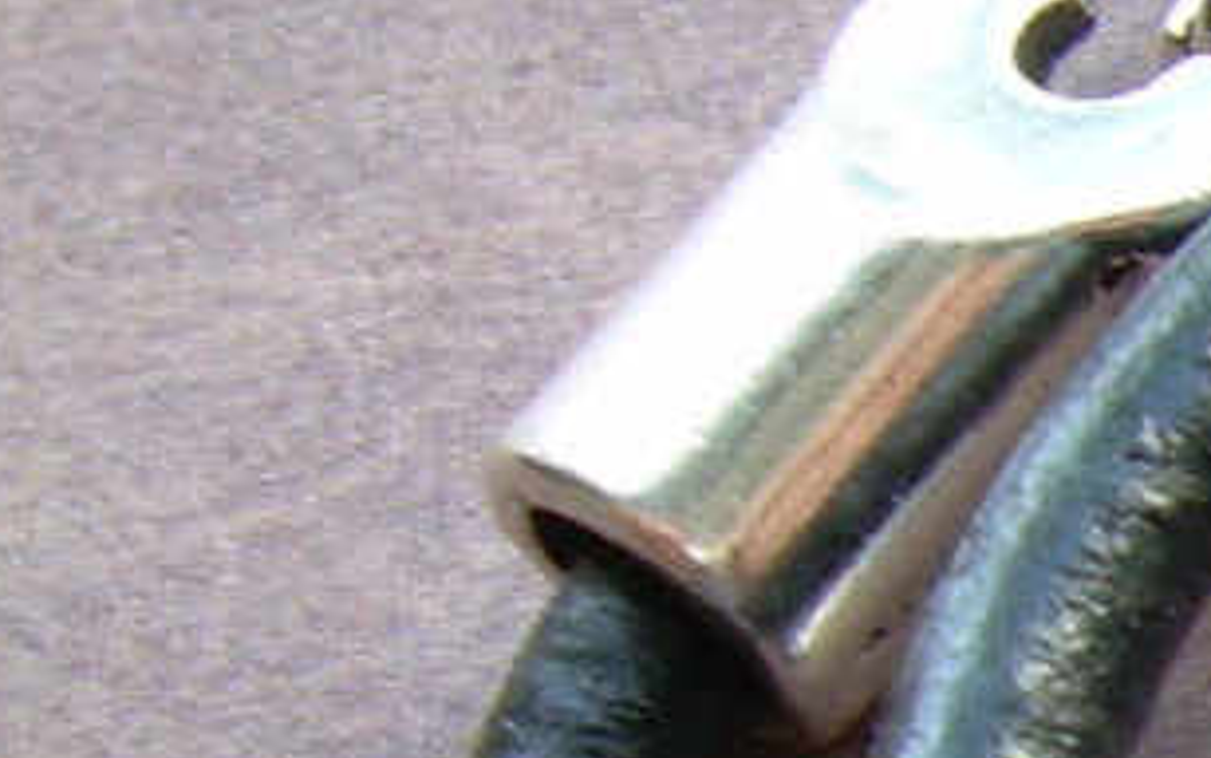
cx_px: 2777
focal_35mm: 197
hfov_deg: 9.6
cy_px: 1238
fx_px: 6503
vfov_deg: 6.6
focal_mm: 6.3
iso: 50
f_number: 2.8
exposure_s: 1/35.6
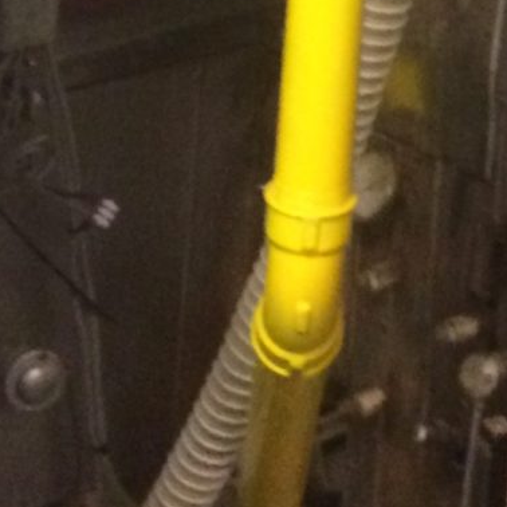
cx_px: 532
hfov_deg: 12.4
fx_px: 2303
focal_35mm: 139
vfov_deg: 10.3
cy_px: -836
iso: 320
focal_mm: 4.15
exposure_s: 1/25
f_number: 2.2
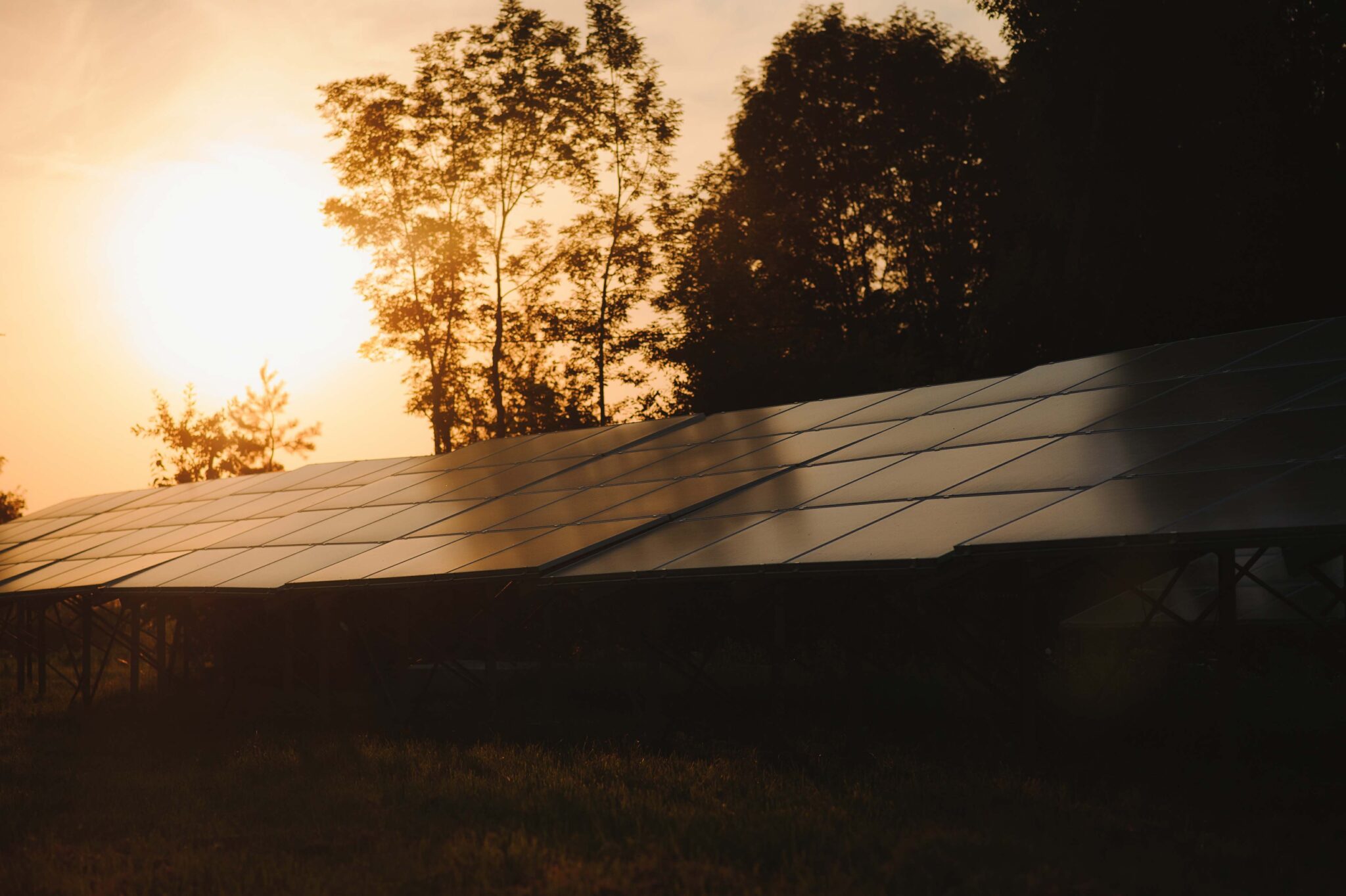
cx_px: 673
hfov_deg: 23.9
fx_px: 3176
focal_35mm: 85
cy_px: 448
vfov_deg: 16.1
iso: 200
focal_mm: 85
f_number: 2.8
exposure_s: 1/8000
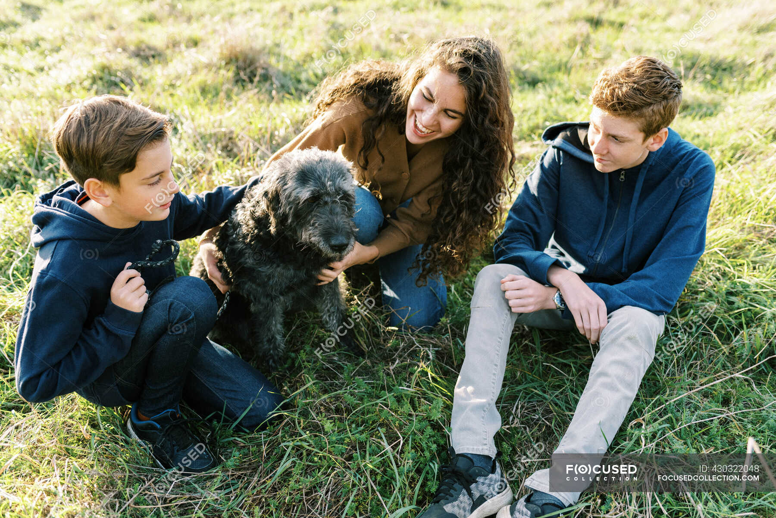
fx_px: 755
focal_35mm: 35
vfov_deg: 37.9
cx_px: 388
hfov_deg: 54.4
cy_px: 259
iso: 400
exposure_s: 1/1000
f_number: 3.2
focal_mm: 35
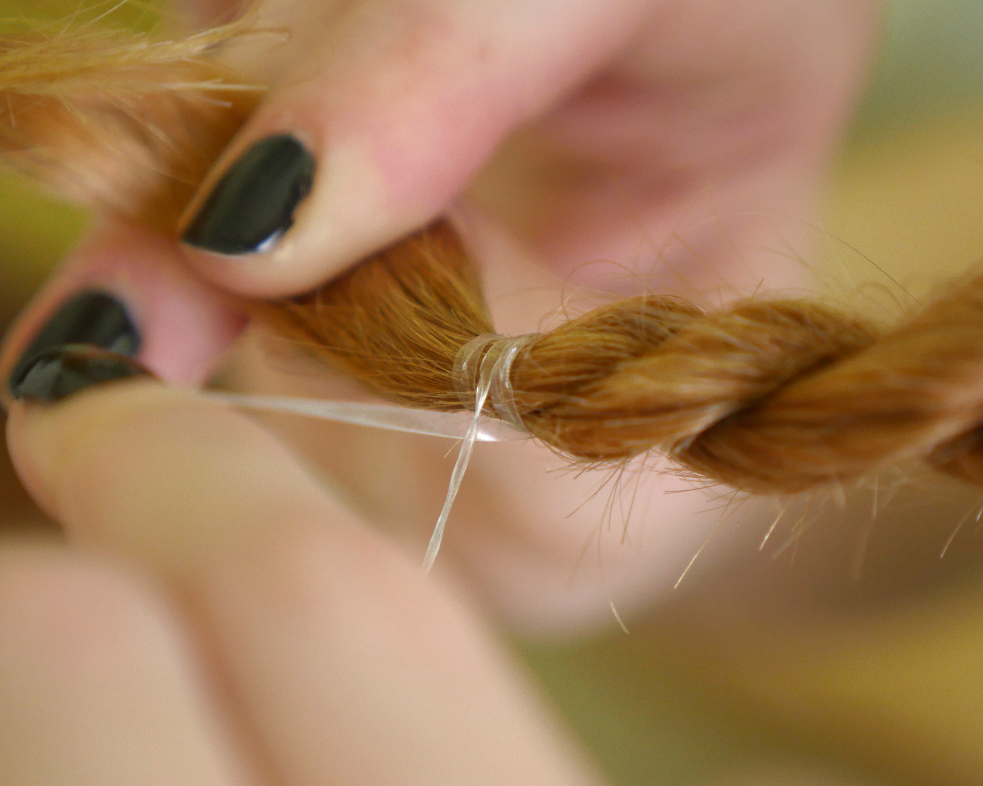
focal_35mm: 91
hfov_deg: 21.0
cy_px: 469
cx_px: 566
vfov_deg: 16.9
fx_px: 2647
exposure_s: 1/200
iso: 800
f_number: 2.8
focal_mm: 35
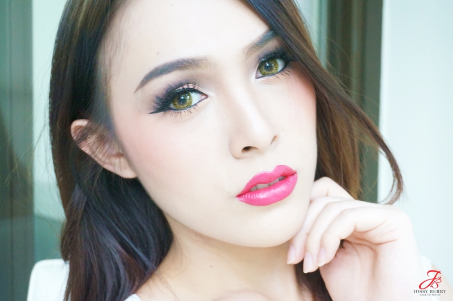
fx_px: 679
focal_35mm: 54
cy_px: 150
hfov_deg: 36.9
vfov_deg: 25.0
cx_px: 226
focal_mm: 36
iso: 3200
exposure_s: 1/50
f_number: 5.6
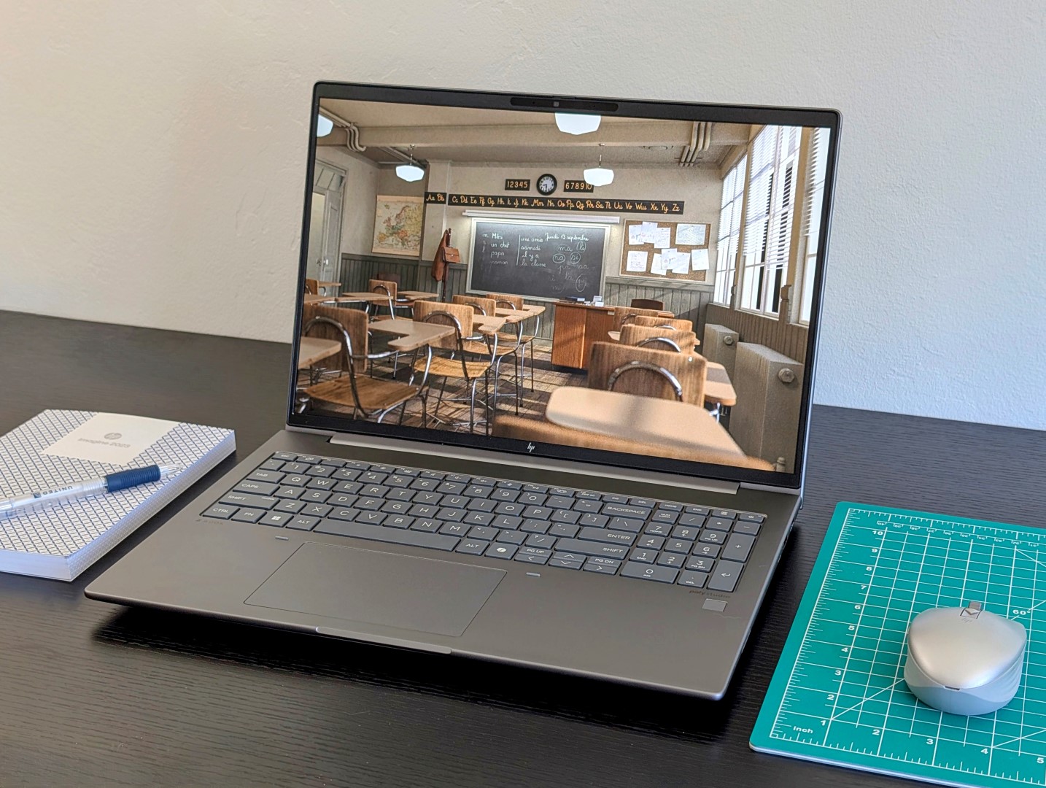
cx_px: 523
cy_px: 394
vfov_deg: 29.8
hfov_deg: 38.9
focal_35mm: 49
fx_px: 1483
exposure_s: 1/30
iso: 22
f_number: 1.68
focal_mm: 6.9
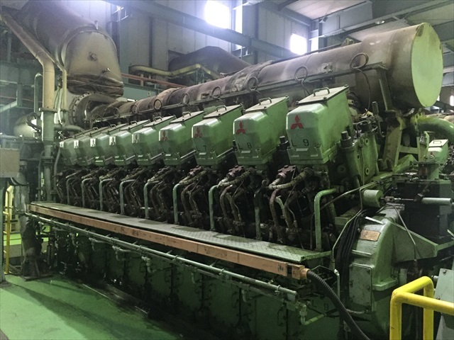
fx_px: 380
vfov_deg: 48.2
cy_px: 170
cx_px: 227
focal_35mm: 29
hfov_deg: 61.7
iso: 400
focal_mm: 4.15
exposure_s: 1/17
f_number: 2.2
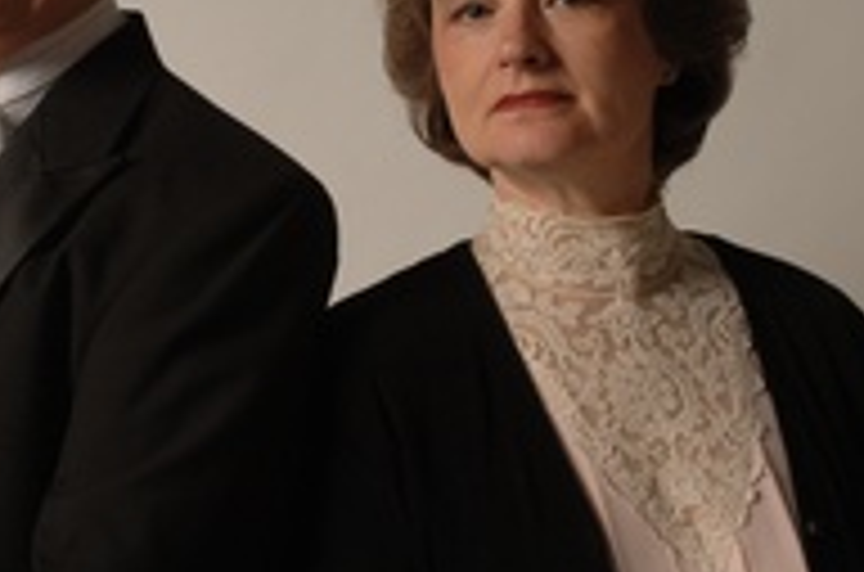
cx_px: 162
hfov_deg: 17.1
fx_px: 2849
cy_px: 182
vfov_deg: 11.4
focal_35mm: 119
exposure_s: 1/250
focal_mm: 38
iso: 200
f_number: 11
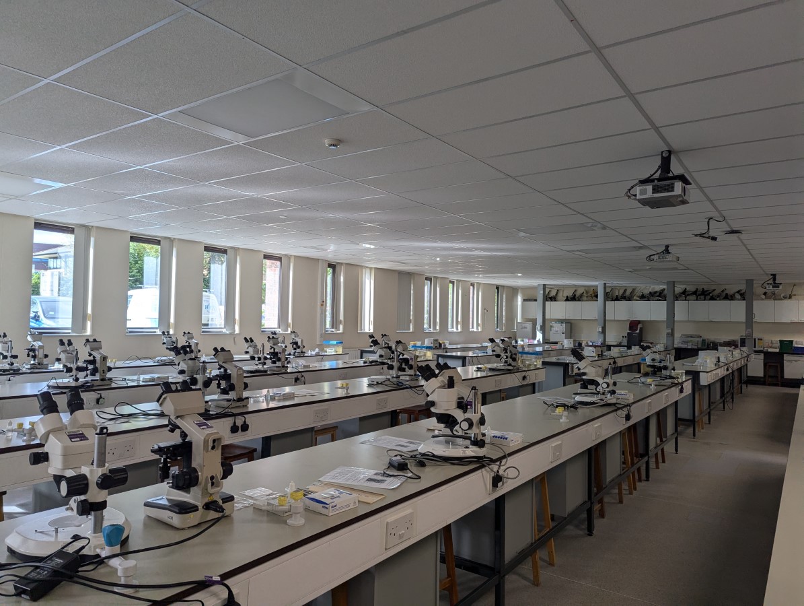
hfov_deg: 71.5
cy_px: 303
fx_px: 558
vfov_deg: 56.9
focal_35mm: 24
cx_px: 402
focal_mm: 6.81
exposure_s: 1/215
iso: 53
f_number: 1.85
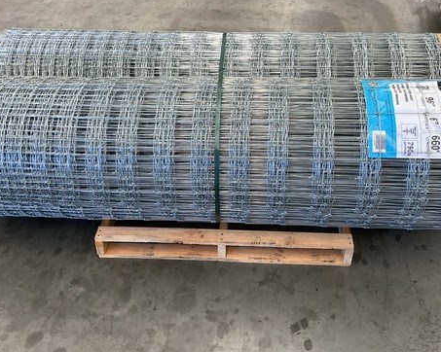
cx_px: 223
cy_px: 143
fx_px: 522
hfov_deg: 45.8
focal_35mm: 40
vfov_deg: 37.2
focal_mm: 3
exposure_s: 1/100
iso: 50
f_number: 1.8
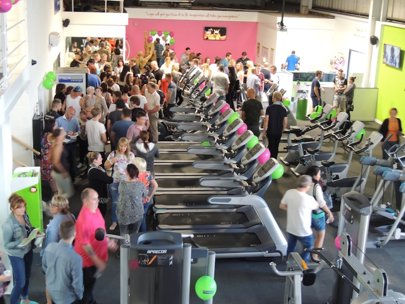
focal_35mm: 50
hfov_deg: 38.2
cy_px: 152
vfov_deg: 29.1
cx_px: 202
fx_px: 585
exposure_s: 1/13
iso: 450
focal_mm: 8.9
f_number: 3.6
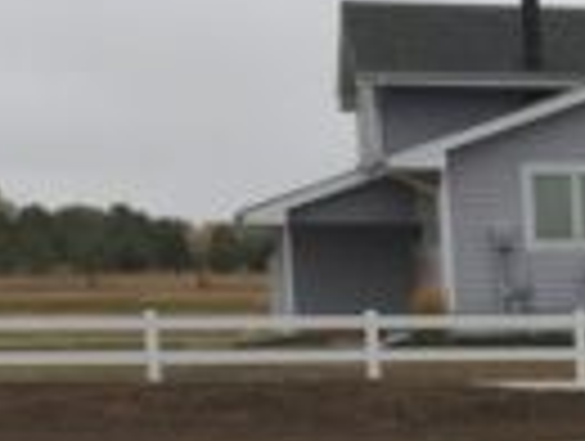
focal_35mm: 171
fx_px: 2895
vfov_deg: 8.5
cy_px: 720
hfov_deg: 10.1
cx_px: 1400
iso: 32
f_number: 2.2
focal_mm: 4.15
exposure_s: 1/1319
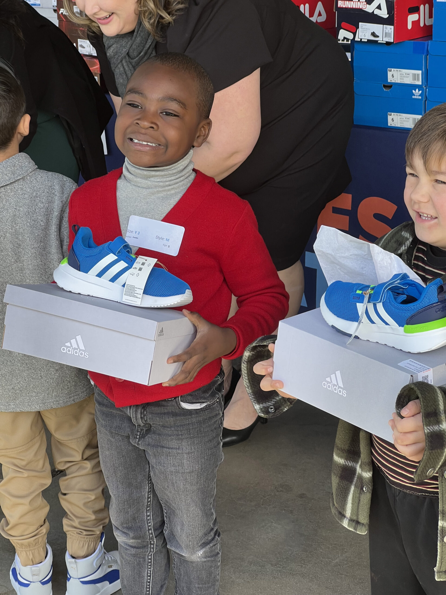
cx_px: 223
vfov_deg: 25.3
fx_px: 1323
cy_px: 298
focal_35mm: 77
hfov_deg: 19.1
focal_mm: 9
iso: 40
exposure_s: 1/99
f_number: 2.8
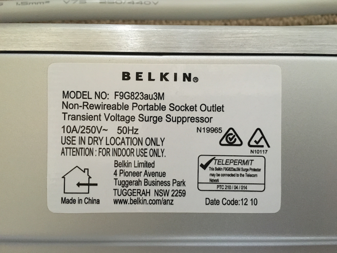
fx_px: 282
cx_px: 168
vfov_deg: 48.2
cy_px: 126
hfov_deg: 61.7
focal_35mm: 29
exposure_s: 1/17
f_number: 2.2
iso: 400
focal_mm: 4.15
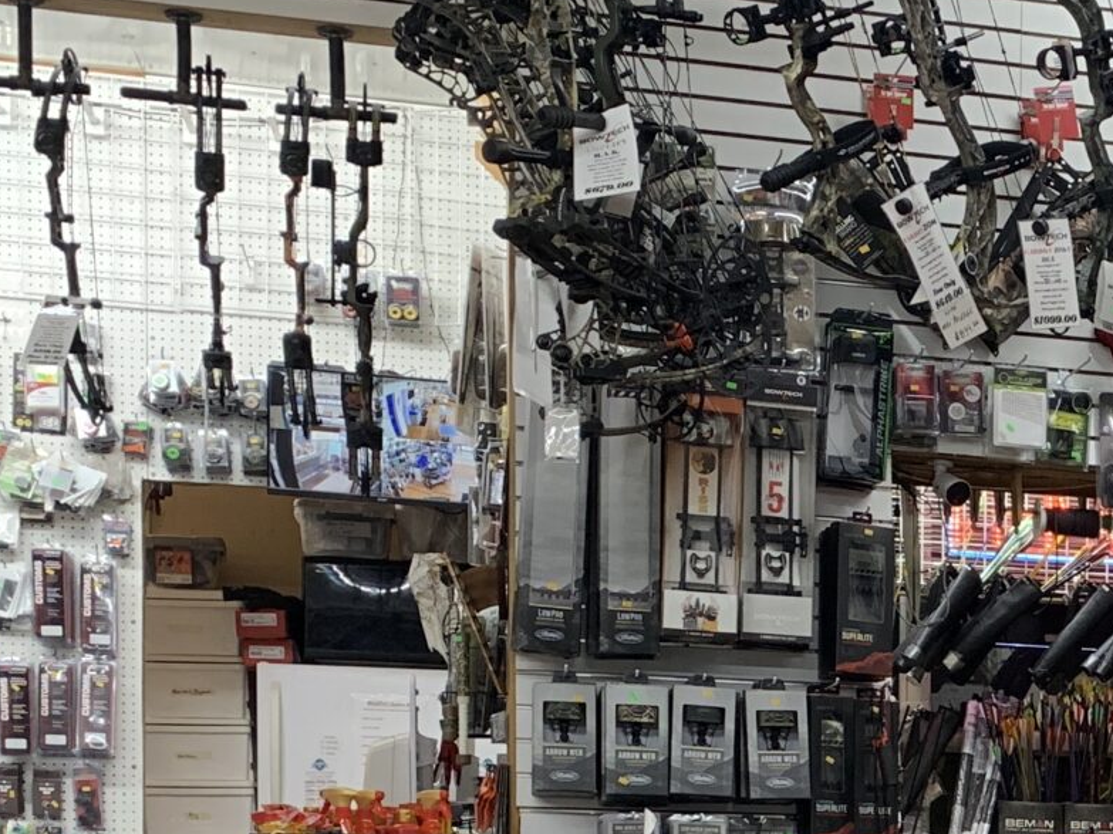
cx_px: 1417
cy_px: 1006
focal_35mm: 85
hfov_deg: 21.1
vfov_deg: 16.6
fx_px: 2733
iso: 125
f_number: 1.8
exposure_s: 1/60
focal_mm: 4.25
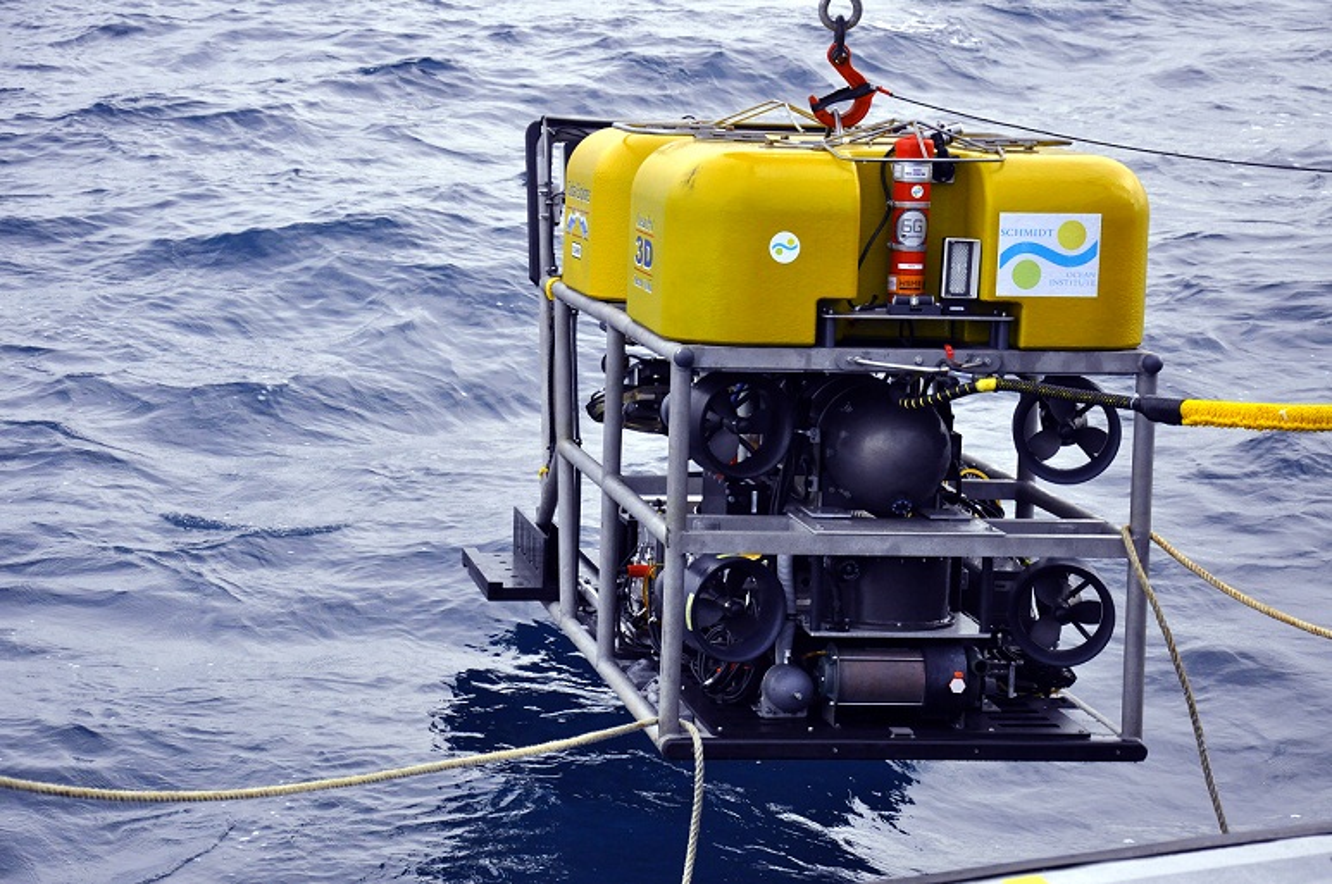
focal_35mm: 93
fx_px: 3436
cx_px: 666
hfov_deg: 21.9
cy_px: 442
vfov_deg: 14.7
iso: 1000
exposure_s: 1/800
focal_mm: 62
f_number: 7.1
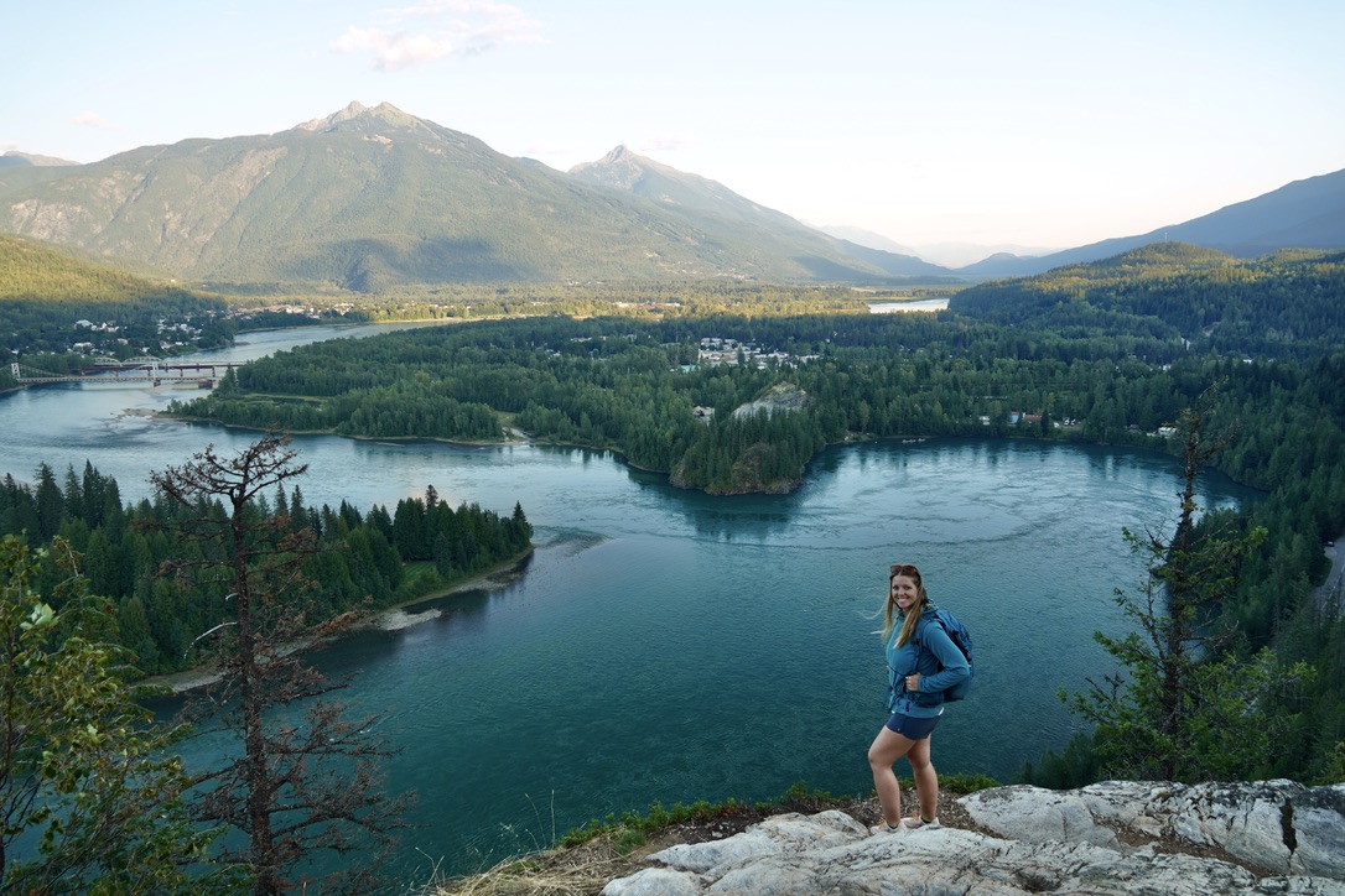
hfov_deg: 67.4
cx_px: 672
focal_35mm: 27
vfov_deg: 47.9
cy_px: 448
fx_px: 1009
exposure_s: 1/50
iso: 100
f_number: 4.5
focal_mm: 18
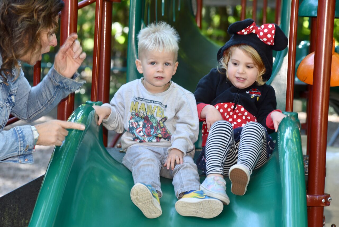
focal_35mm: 135
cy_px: 114
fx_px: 1272
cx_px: 170
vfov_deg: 10.2
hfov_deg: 15.2
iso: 640
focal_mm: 135
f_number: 5
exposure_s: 1/100
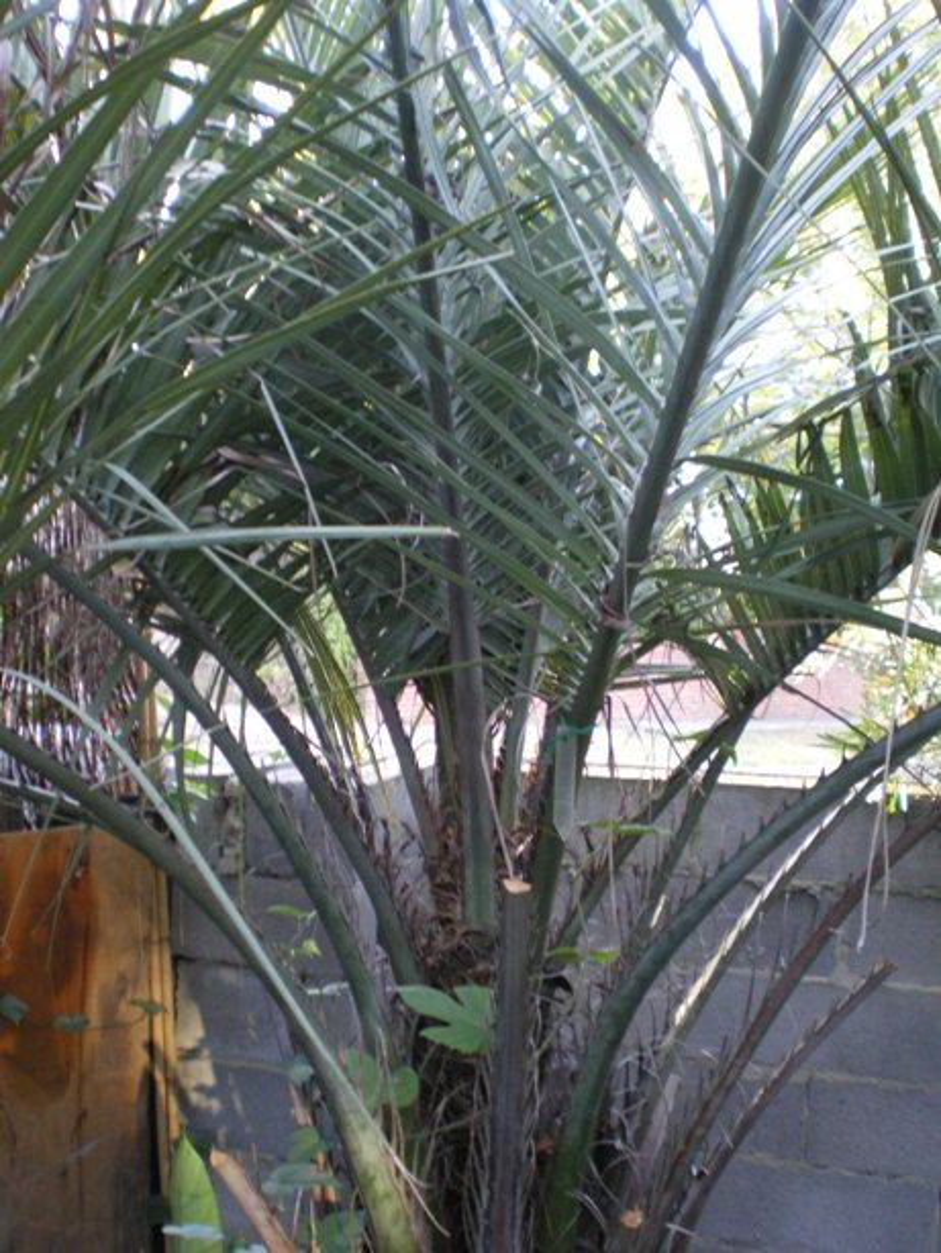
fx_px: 1376
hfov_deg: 37.7
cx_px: 470
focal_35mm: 38
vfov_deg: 49.0
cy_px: 626
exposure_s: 1/50
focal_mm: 6.3
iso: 320
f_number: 3.1
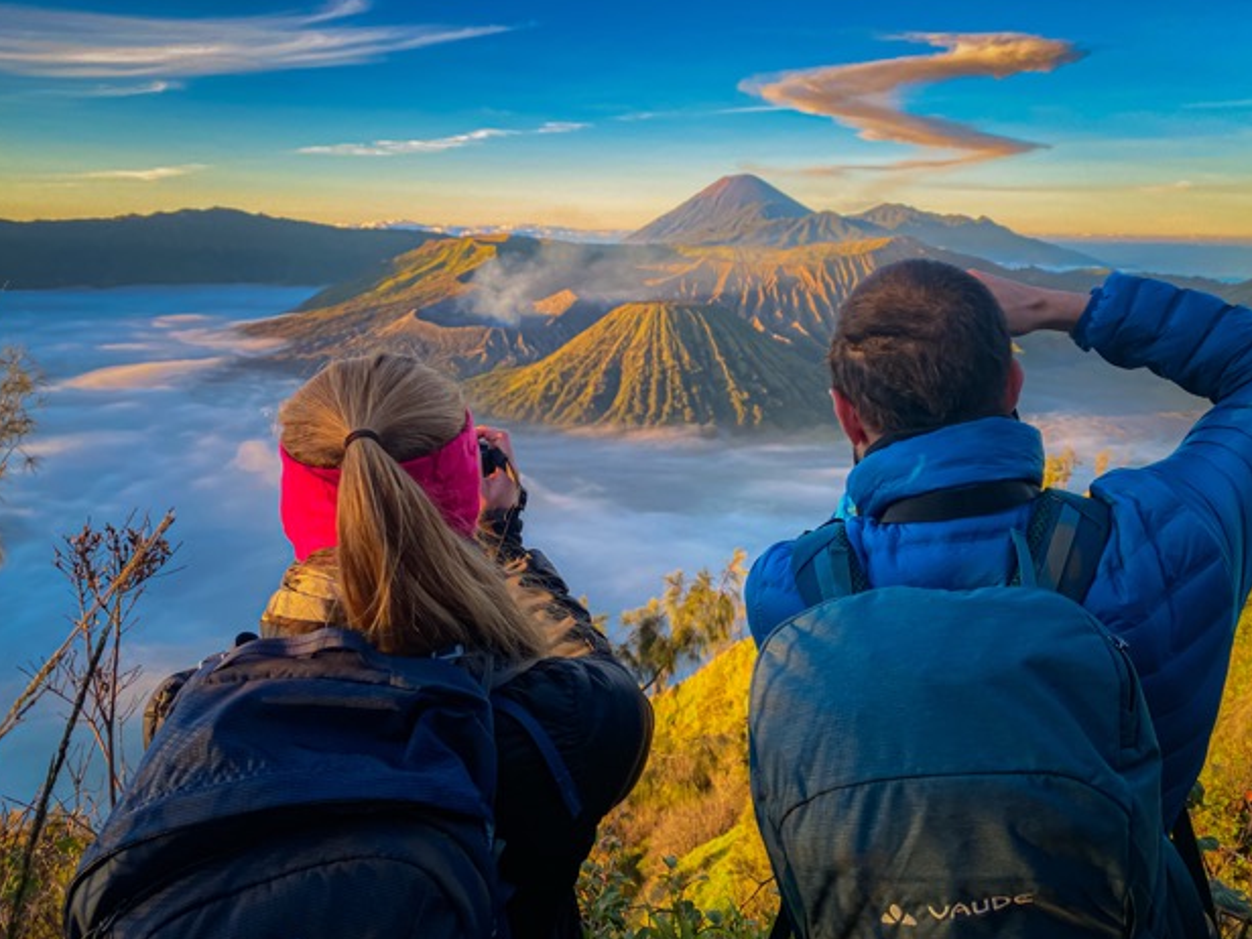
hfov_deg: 65.3
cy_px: 457
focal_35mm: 27
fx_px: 977
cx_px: 636
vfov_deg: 51.3
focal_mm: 4.25
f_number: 1.8
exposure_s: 1/400
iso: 32
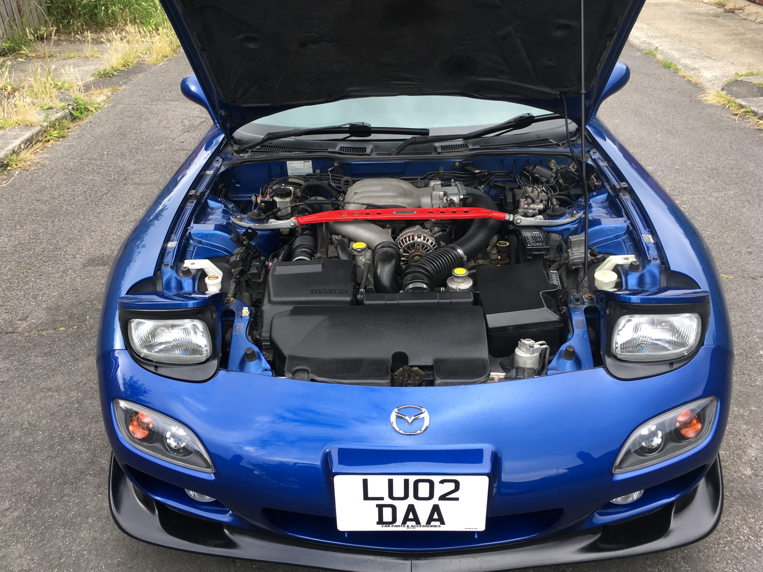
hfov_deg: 58.3
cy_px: 288
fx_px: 683
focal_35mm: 31
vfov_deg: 45.4
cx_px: 377
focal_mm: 4.15
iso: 25
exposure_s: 1/122
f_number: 2.2
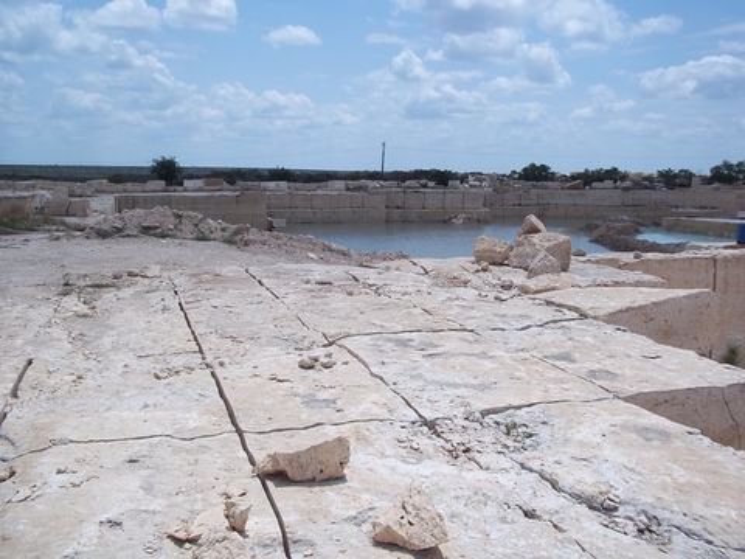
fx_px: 775
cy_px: 280
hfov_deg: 51.4
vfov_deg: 39.7
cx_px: 372
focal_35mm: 36
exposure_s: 1/400
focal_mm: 6.5
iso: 80
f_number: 8
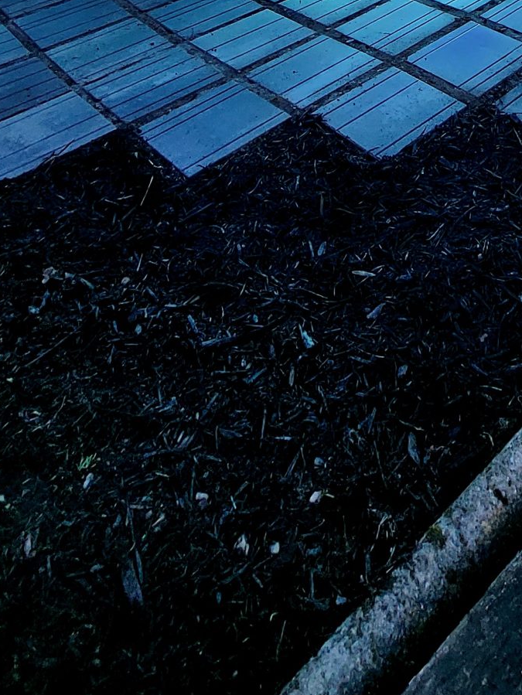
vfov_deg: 34.9
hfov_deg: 36.5
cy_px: -209
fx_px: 743
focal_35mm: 37
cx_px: 460
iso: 32
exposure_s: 1/357
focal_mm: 1.74
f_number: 2.2
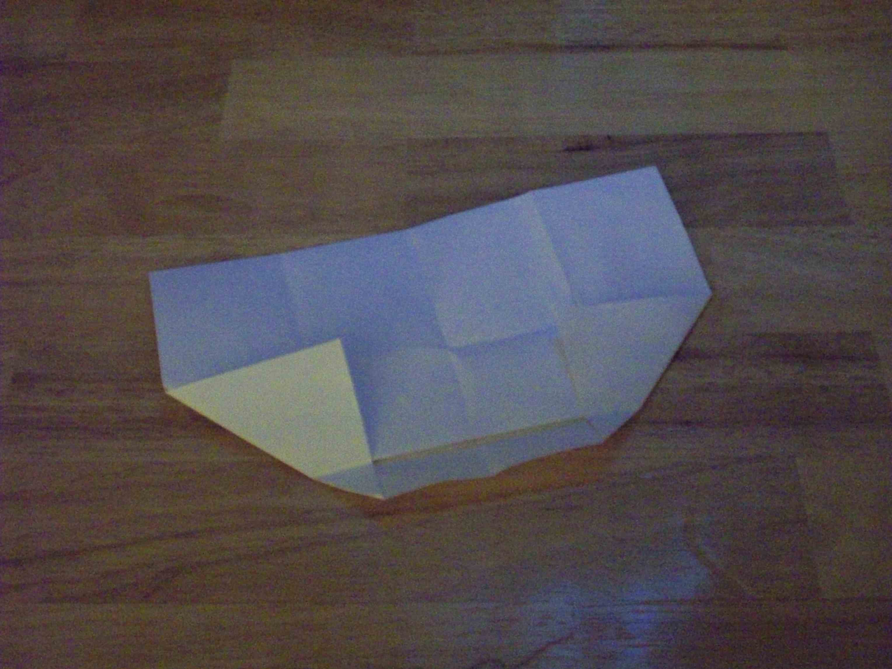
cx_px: 446
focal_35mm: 54
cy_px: 334
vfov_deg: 27.0
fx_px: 1391
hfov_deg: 35.5
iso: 1250
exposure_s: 1/8
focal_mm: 9
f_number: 3.4
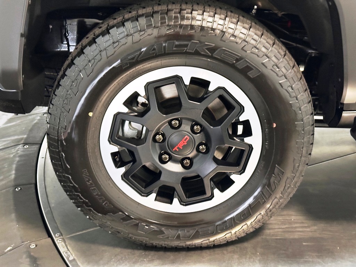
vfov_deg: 30.3
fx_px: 494
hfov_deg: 39.7
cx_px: 178
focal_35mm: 48
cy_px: 134
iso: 640
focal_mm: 6.86
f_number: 1.78
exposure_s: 1/24
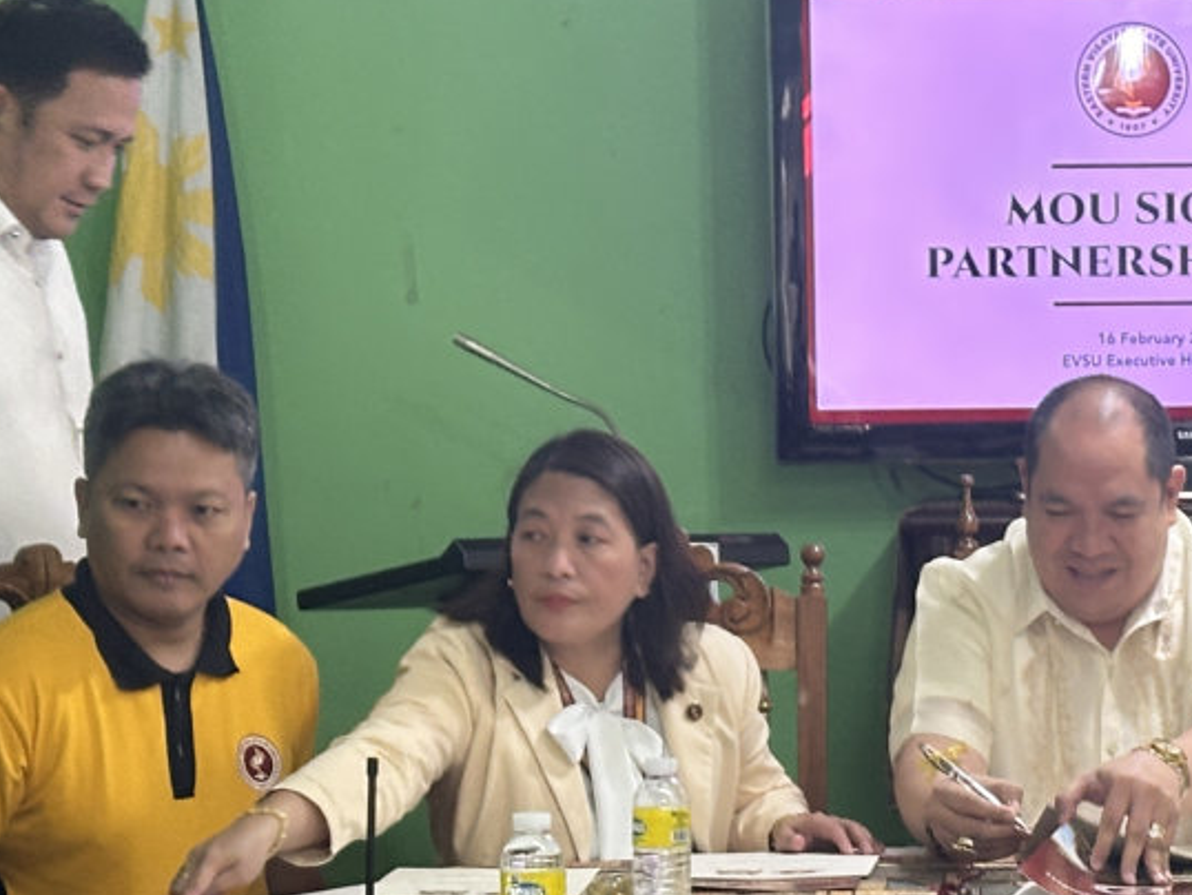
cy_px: 700
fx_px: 3686
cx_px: 1134
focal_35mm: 107
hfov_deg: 18.0
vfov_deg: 13.8
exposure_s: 1/53
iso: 80
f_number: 1.78
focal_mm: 6.86
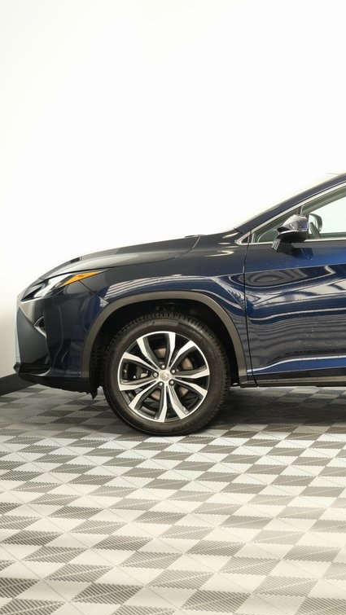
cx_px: 390
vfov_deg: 32.3
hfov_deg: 17.8
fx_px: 1060
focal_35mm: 65
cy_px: 312
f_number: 4.5
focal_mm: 22
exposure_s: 1/200
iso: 400
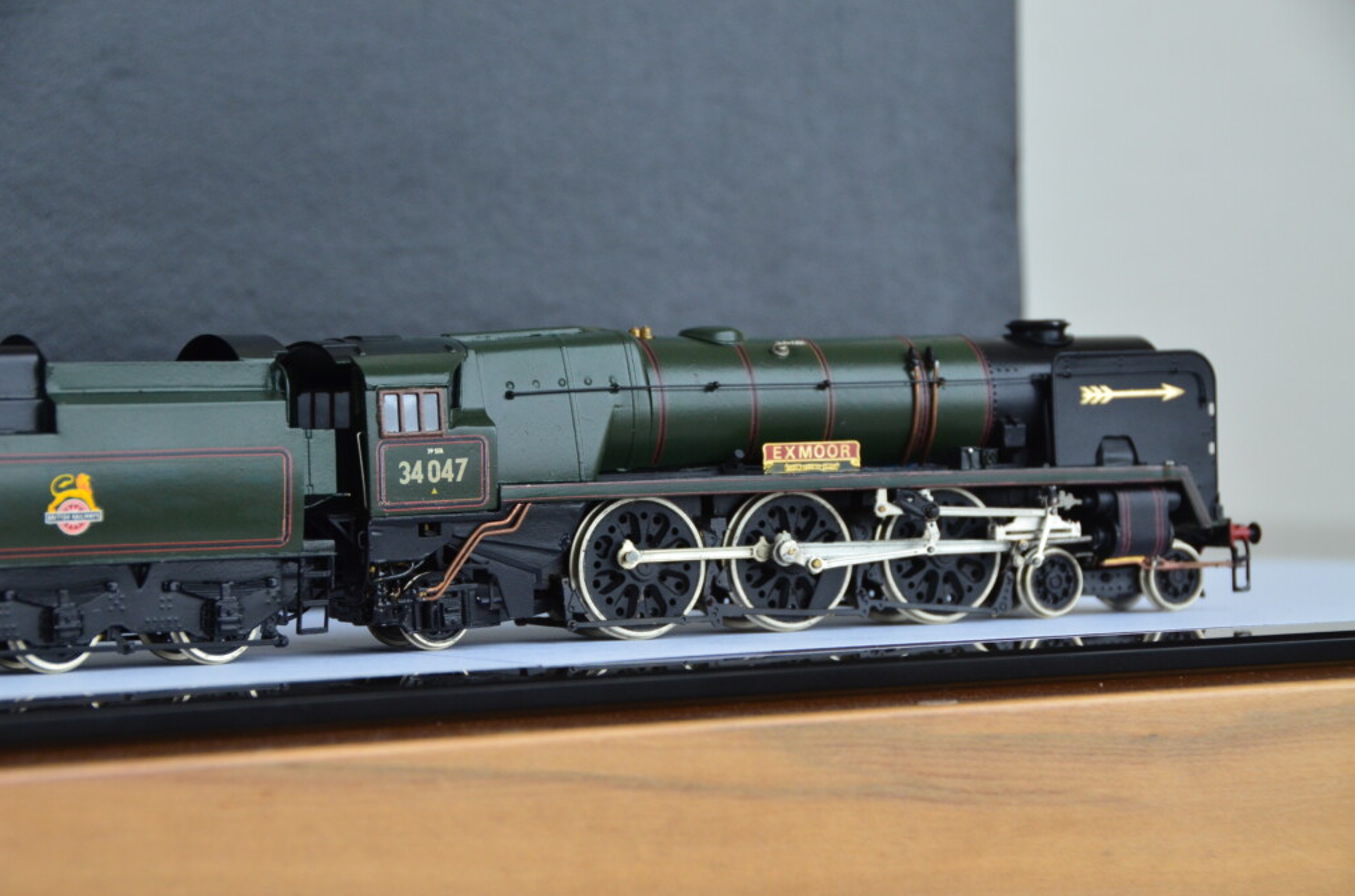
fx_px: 4543
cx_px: 678
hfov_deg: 17.0
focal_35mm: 121
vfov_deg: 11.3
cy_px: 449
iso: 800
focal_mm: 80
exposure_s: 1/60
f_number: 8
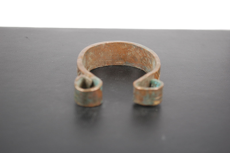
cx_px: 115
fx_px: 421
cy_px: 76
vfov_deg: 20.6
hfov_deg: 30.5
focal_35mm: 66
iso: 400
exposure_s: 1/100
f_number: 5.3
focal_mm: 44
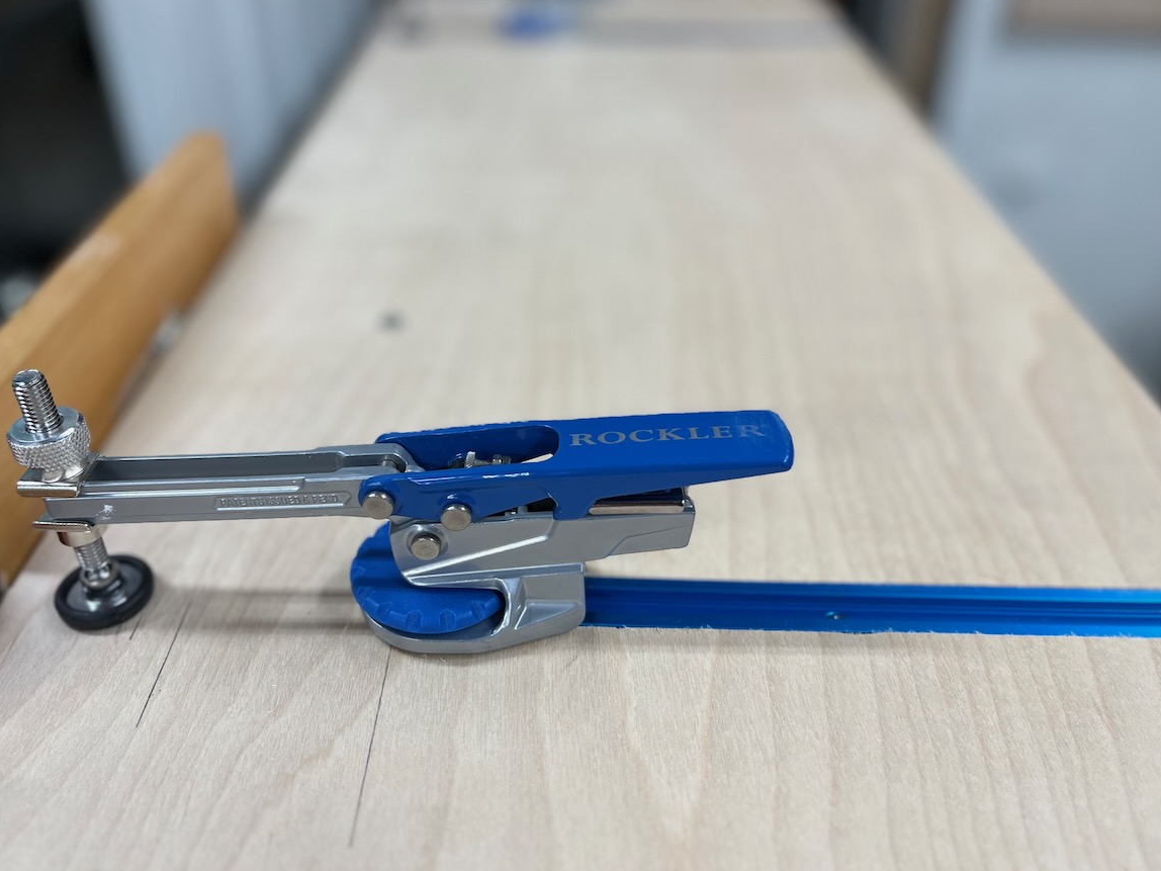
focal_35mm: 29
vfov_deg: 48.2
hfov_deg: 61.6
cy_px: 391
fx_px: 973
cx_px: 537
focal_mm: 5.1
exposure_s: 1/101
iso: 80
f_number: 1.6
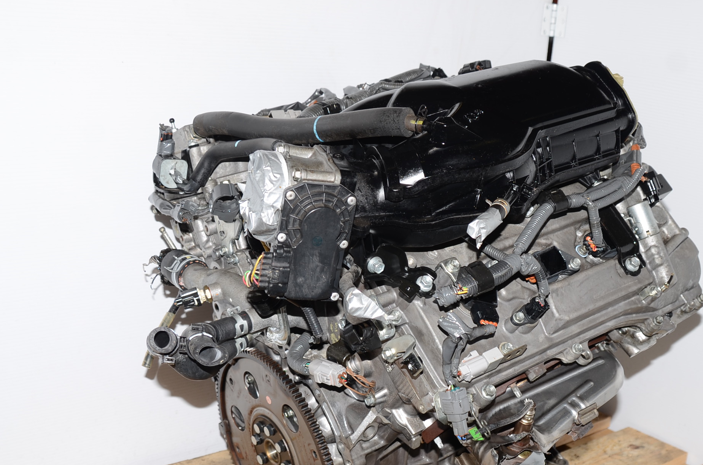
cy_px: 305
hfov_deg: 41.0
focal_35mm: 48
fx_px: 935
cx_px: 426
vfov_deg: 27.8
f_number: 5
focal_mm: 24
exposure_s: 1/100
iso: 100
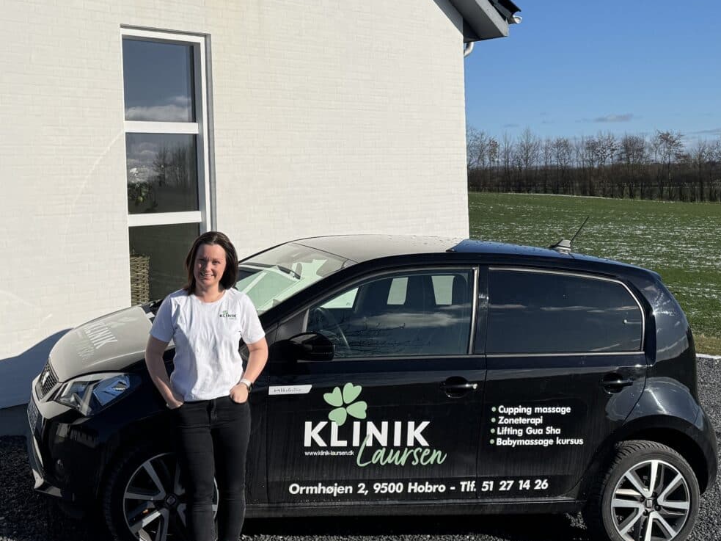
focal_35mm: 50
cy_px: 194
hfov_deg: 37.3
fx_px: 1041
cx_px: 188
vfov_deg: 29.0
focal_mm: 6.76
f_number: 1.78
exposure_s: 1/12346
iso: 64
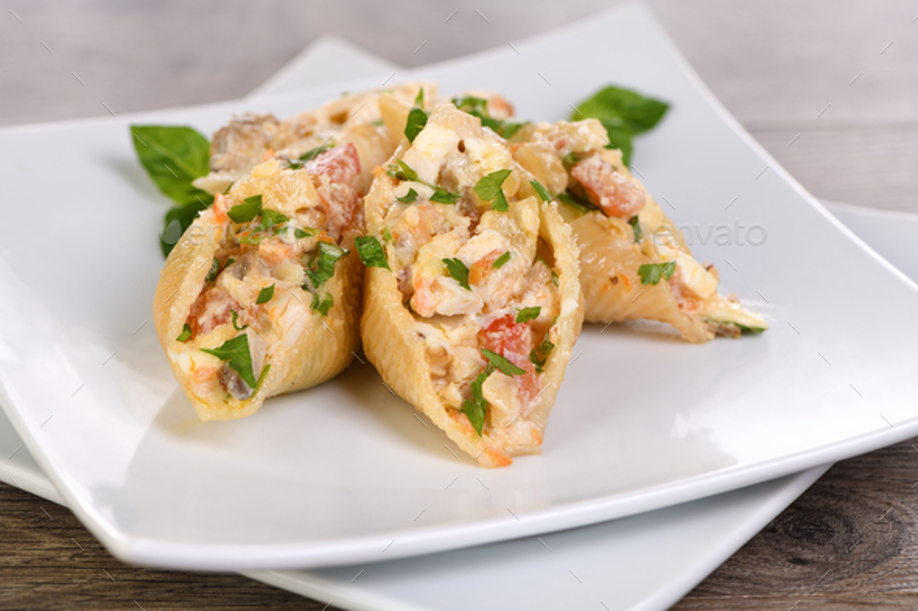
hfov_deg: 19.5
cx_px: 459
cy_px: 306
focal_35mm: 105
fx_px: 2677
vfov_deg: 13.0
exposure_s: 1/80
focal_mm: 105
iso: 100
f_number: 11
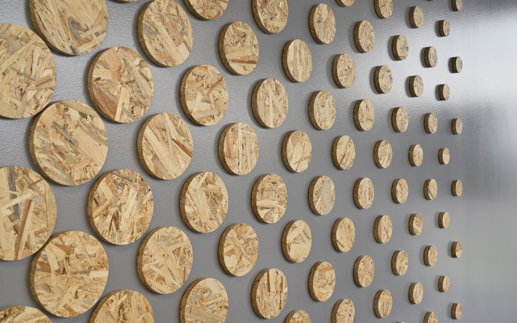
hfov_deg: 45.3
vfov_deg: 29.2
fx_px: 620
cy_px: 170
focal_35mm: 44
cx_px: 259
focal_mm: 43
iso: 100
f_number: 11
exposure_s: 1/4
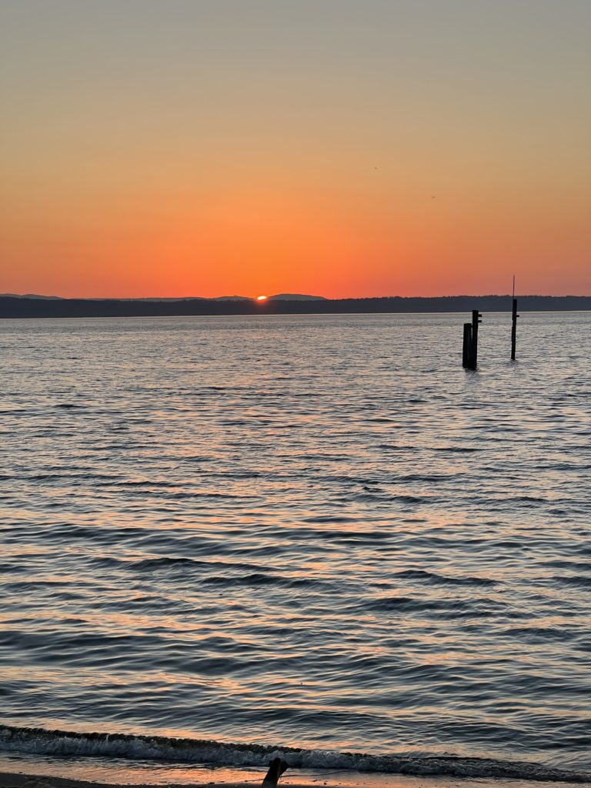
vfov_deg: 25.3
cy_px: 394
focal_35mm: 77
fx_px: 1753
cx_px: 296
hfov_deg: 19.1
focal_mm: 9
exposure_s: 1/129
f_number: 2.8
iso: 32
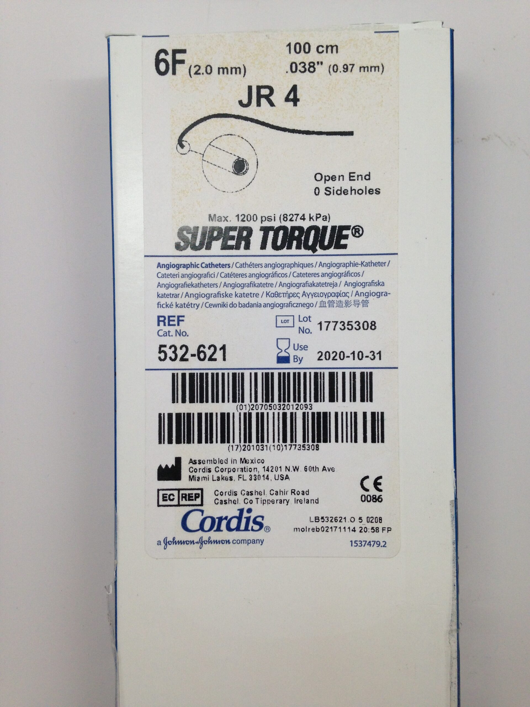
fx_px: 674
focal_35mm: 33
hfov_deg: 42.9
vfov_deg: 55.4
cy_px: 354
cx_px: 265
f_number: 2.4
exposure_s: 1/120
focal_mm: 4.12
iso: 80
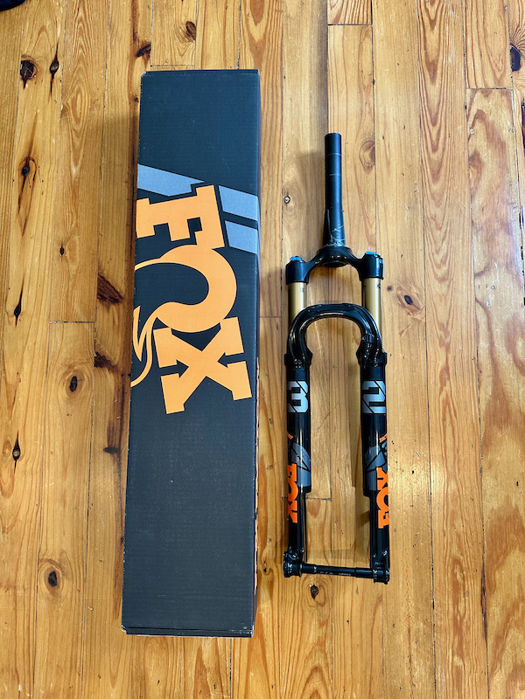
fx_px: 485
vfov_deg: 71.6
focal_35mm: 24
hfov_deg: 56.8
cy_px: 350
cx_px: 262
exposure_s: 1/60
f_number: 1.78
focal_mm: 6.86
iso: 200
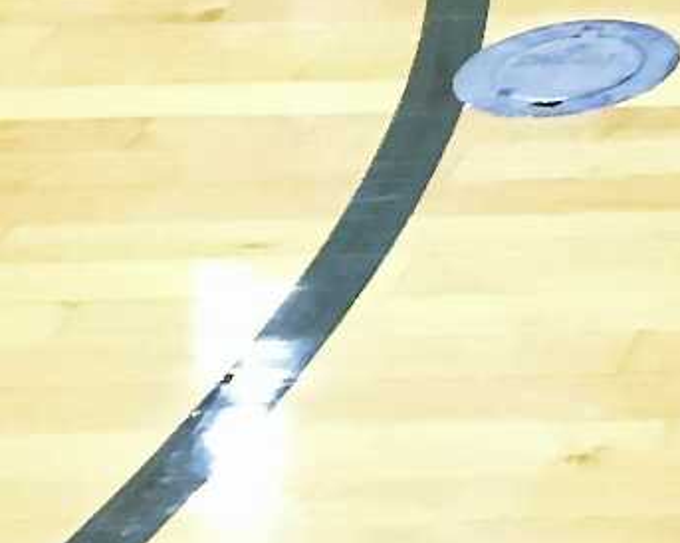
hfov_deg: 9.9
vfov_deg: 8.2
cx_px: 1679
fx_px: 3399
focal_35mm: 169
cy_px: -898
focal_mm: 4.15
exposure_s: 1/17
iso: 200
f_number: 2.2
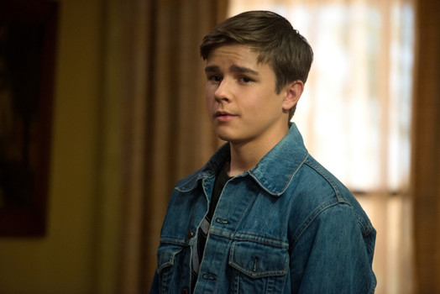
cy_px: 147
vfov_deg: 6.9
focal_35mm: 200
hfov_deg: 10.3
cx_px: 220
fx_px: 2446
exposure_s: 1/100
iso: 2500
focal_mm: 200
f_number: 2.8
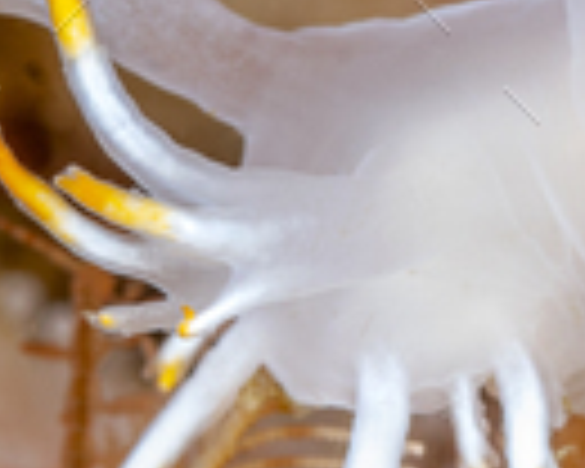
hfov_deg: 5.0
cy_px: 47
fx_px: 6631
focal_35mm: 383
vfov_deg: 4.0
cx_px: 904
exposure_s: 1/125
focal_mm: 60
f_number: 22
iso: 100
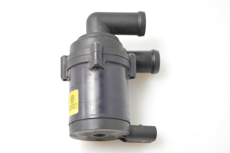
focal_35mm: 78
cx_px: 115
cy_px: 76
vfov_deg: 17.5
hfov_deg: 26.0
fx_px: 498
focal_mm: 52
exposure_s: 1/100
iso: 2000
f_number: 5.6
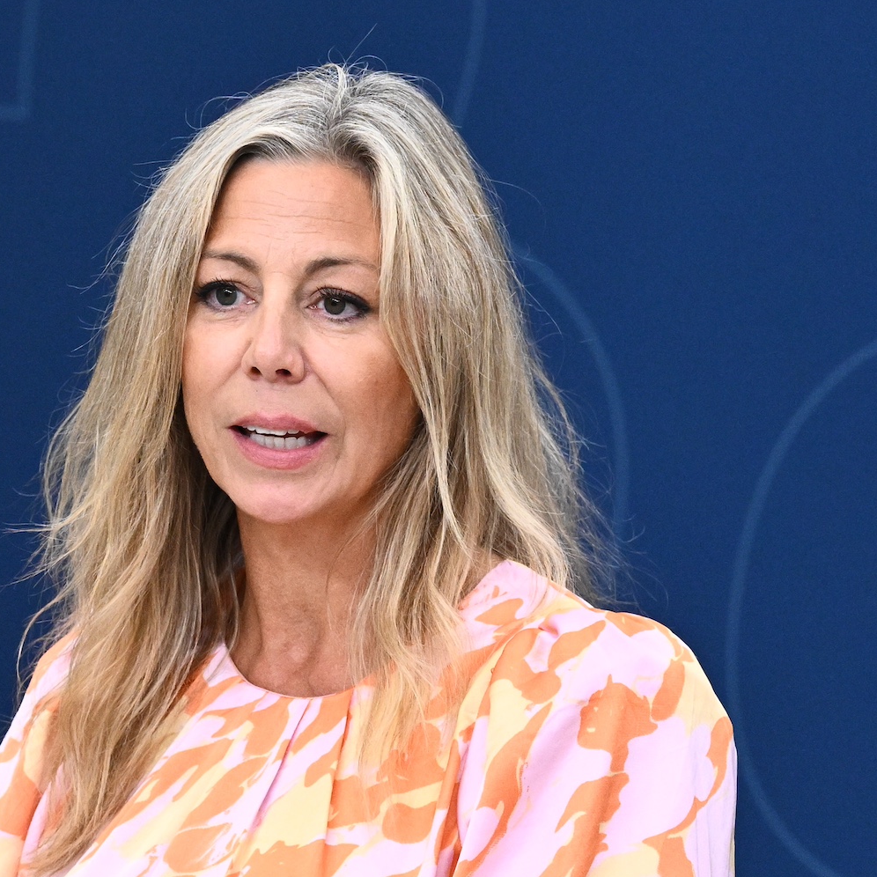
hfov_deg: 6.8
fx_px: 7338
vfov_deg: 6.8
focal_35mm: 256
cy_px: 438
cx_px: 258
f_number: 5
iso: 2500
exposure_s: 1/500
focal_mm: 200
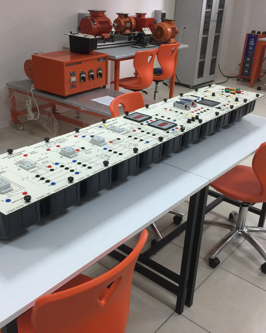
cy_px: 168
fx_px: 374
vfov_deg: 47.9
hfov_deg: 39.2
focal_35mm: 38
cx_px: 136
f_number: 2.2
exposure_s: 1/33
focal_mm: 4.15
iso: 64
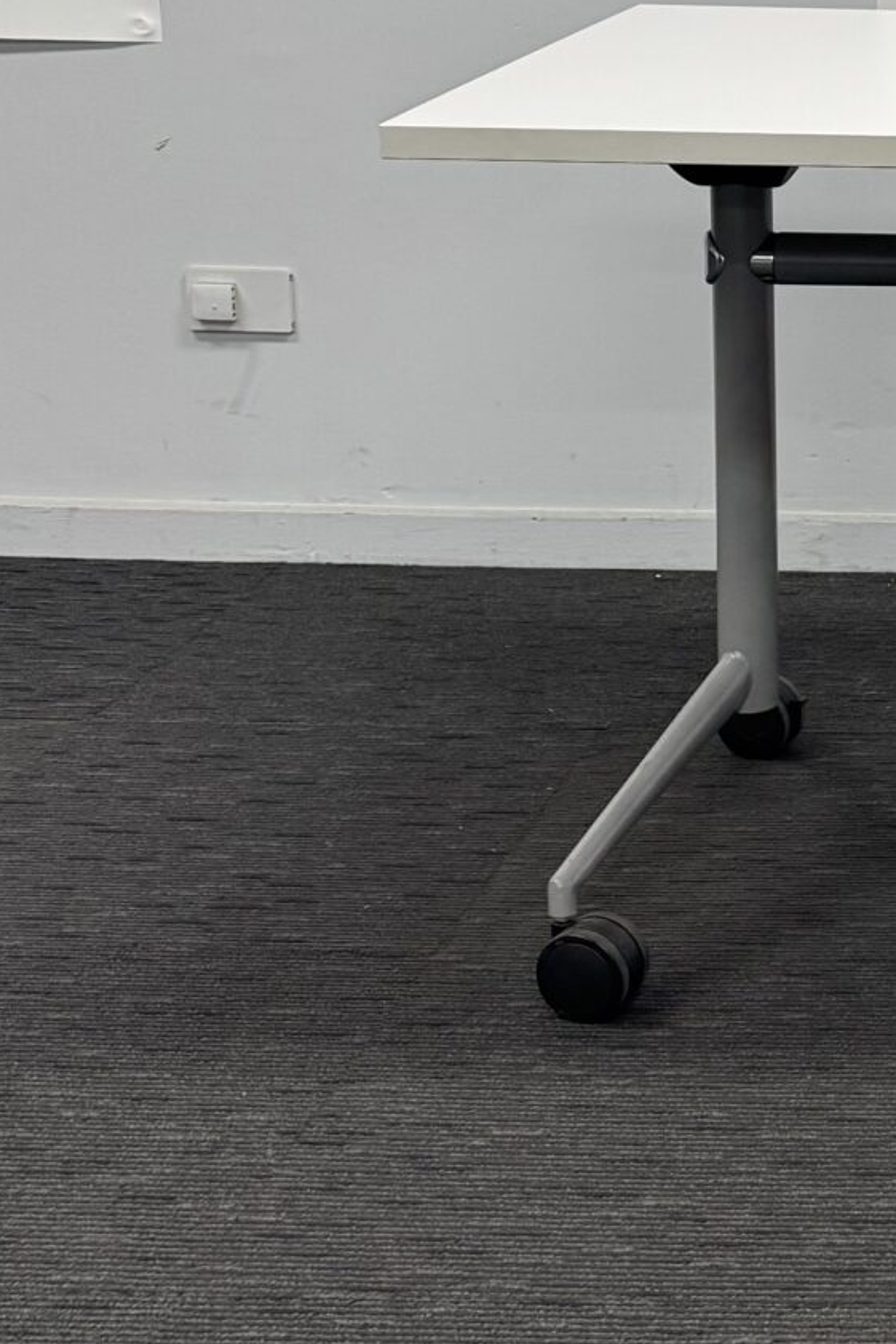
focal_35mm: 76
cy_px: 233
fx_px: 2836
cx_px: 1425
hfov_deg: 16.1
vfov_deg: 26.1
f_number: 1.78
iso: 200
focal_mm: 6.76
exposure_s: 1/100
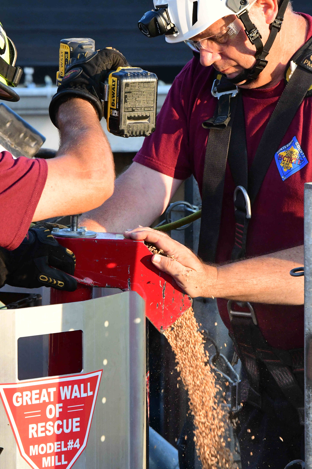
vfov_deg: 8.1
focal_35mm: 255
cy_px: 234
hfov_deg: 5.4
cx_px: 156
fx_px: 3315
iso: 4000
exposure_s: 1/640
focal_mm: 170
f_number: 13
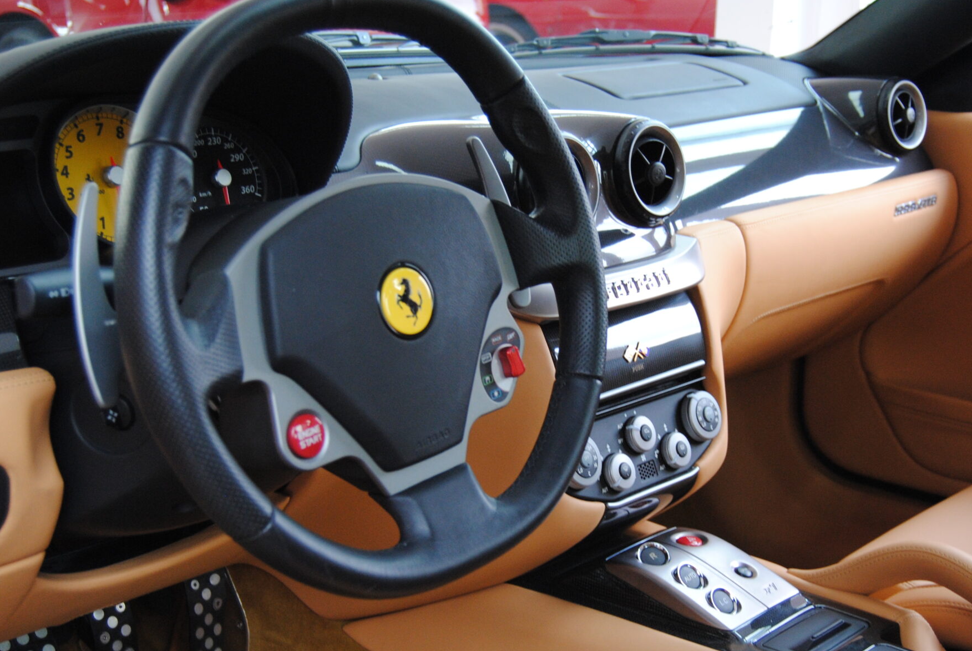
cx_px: 558
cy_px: 416
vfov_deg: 23.8
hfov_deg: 34.9
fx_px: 1541
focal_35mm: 57
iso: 500
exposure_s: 1/30
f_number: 4
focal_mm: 26
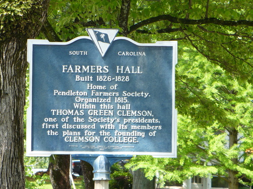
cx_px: 126
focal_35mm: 201
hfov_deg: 9.8
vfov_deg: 7.4
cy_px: 94
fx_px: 1469
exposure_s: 1/100
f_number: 4.4
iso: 100
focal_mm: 33.1
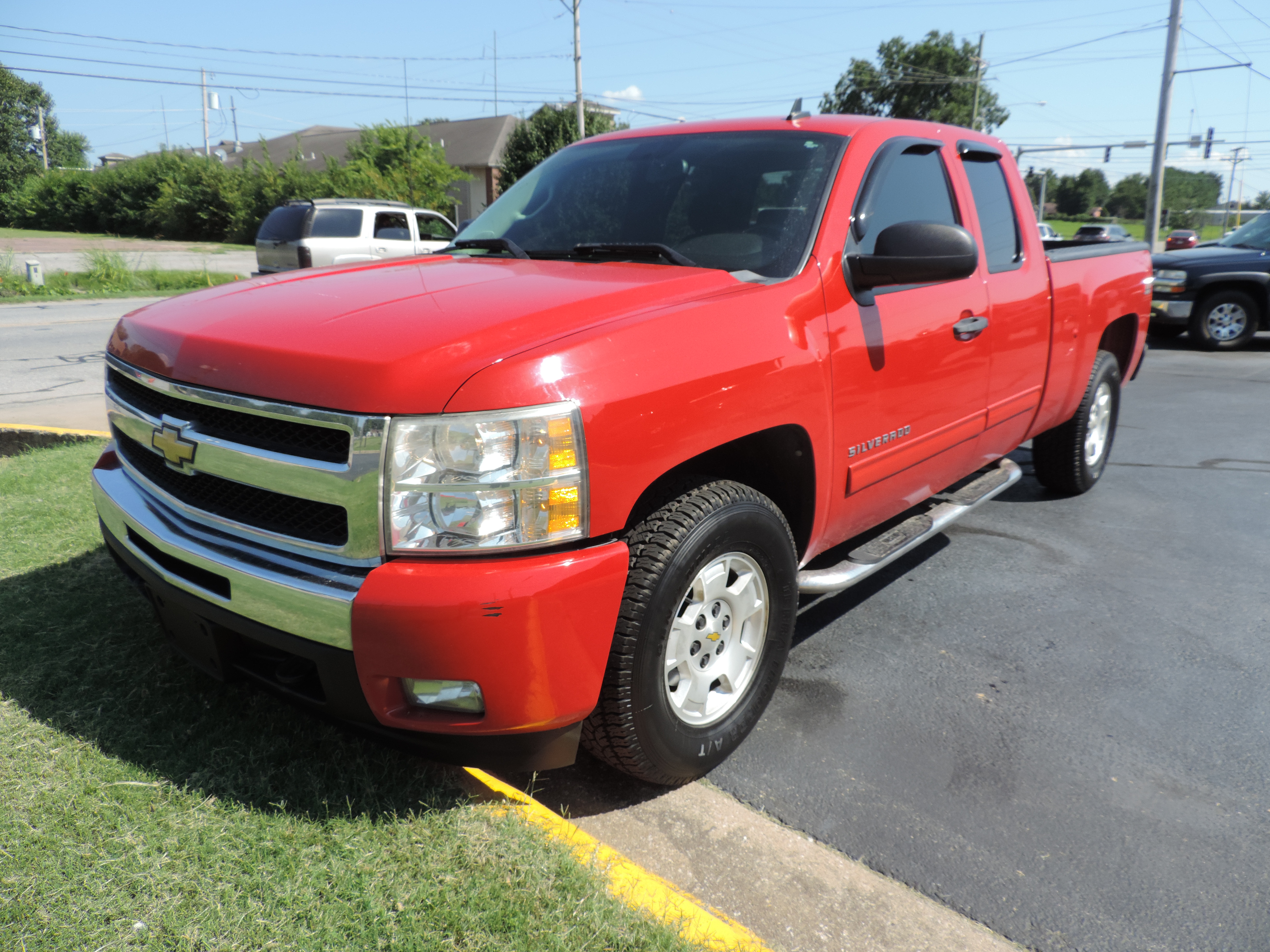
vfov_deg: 56.8
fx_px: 881
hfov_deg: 71.6
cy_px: 476
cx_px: 635
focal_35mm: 24
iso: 80
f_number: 3
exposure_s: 1/800
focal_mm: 4.3
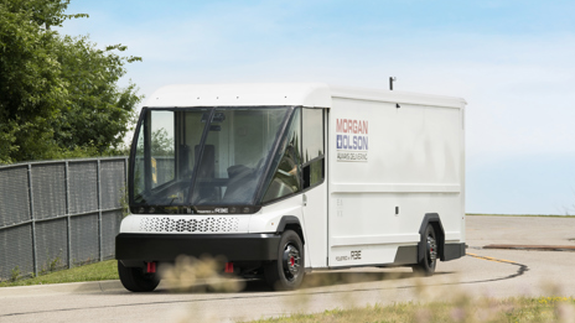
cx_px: 340
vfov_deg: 6.5
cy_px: 174
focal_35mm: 188
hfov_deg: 11.5
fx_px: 2866
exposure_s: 1/500
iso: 250
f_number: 4.5
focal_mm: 150
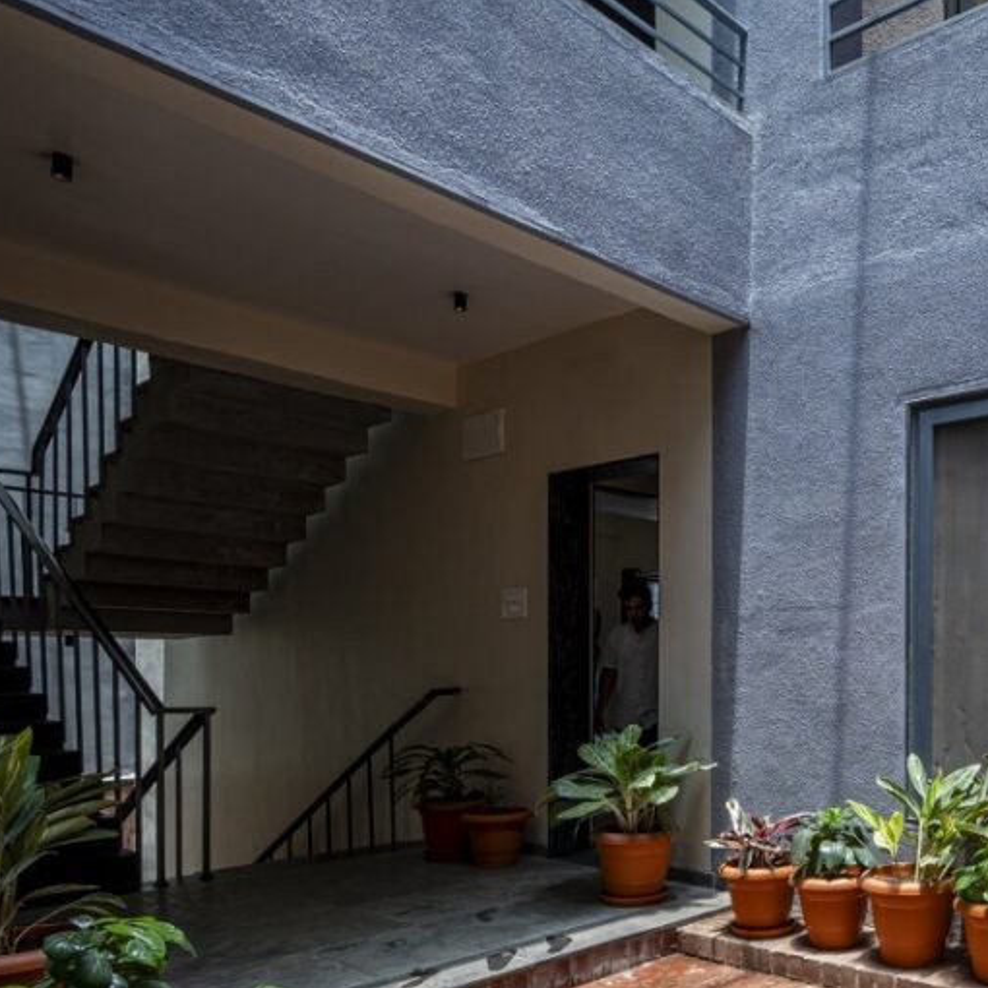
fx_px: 904
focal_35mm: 28
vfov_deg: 55.8
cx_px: 949
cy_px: 678
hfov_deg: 48.8
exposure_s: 1/50
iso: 100
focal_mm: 14
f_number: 8
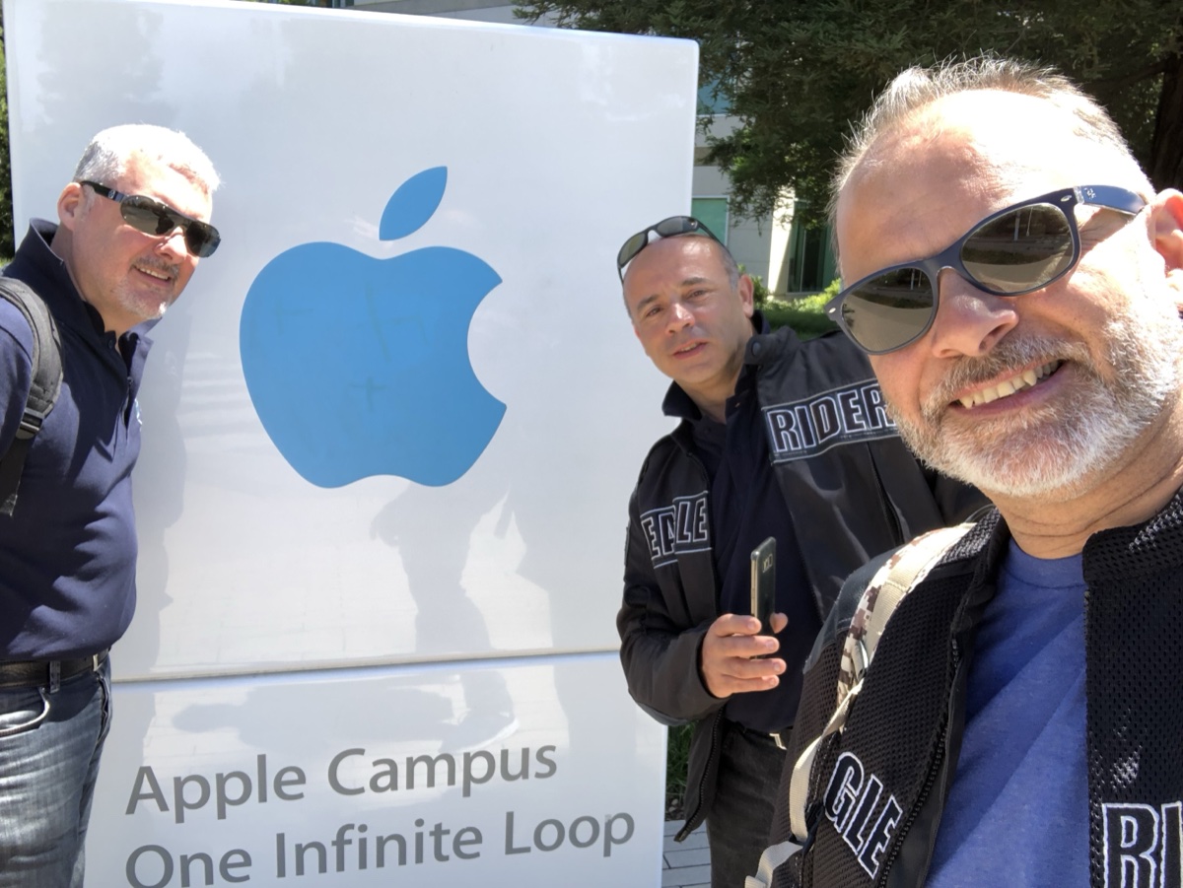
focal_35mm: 32
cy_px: 444
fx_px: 1094
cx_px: 592
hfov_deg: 56.8
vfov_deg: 44.2
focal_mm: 2.87
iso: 20
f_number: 2.2
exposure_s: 1/180
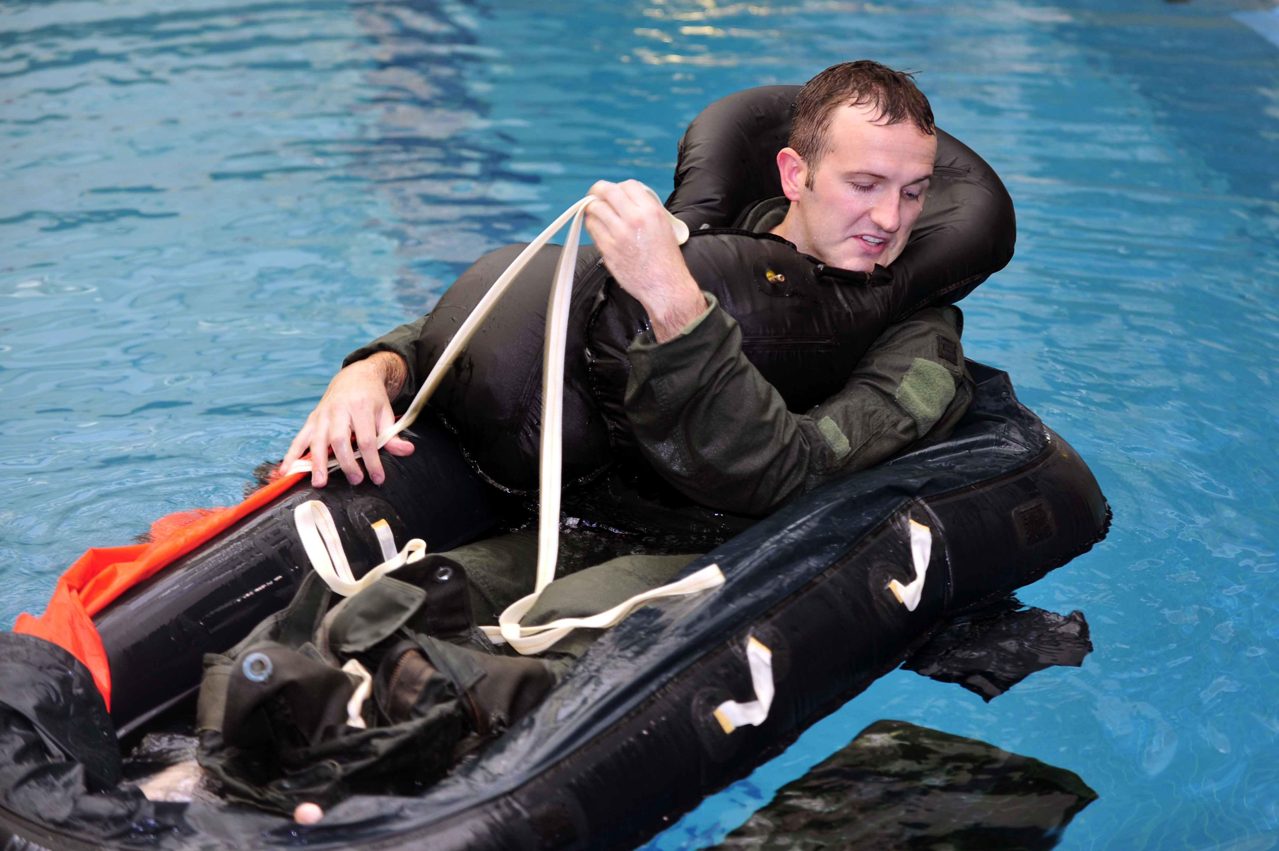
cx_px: 640
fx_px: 2663
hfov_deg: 27.0
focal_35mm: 75
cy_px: 426
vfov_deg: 18.2
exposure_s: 1/60
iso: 400
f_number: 2.8
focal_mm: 75
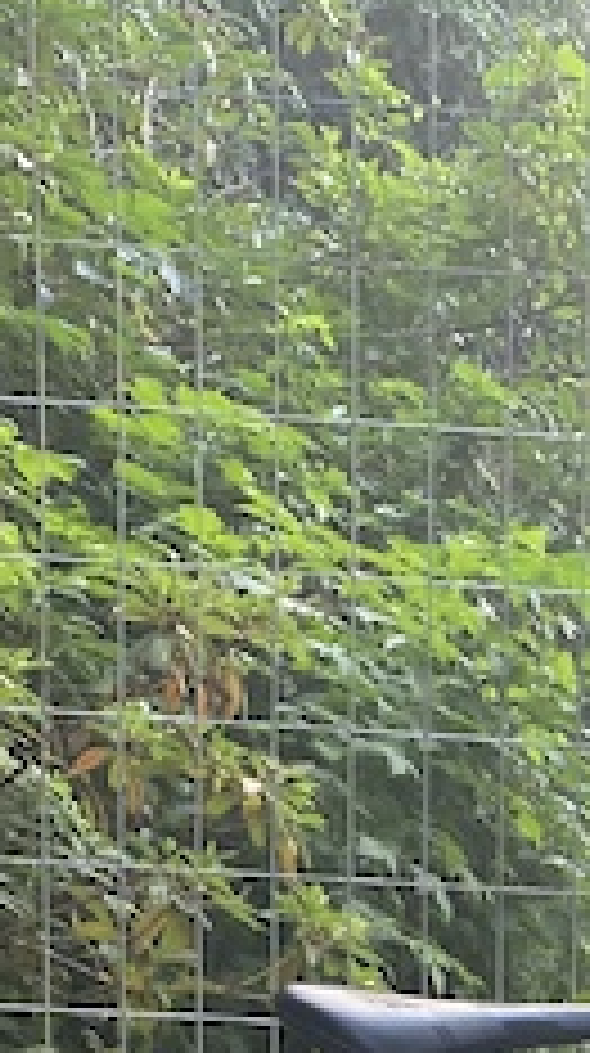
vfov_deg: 20.3
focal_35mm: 97
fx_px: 2708
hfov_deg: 11.7
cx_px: 973
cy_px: 1336
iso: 100
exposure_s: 1/121
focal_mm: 4.25
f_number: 1.8
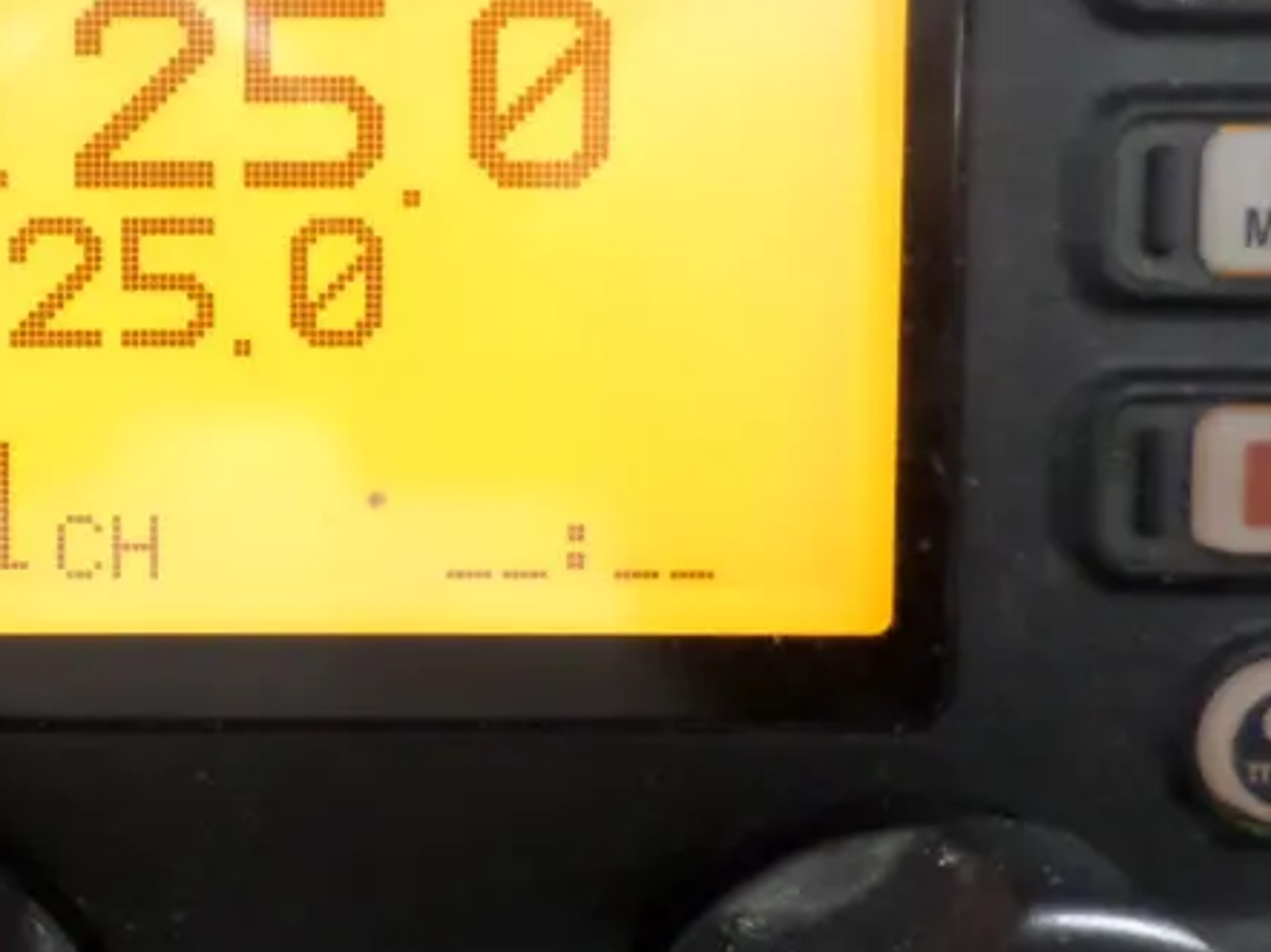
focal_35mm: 51
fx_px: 1872
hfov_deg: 35.5
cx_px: 151
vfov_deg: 28.3
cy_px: 311
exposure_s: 1/30
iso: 400
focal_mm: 4.5
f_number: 2.5
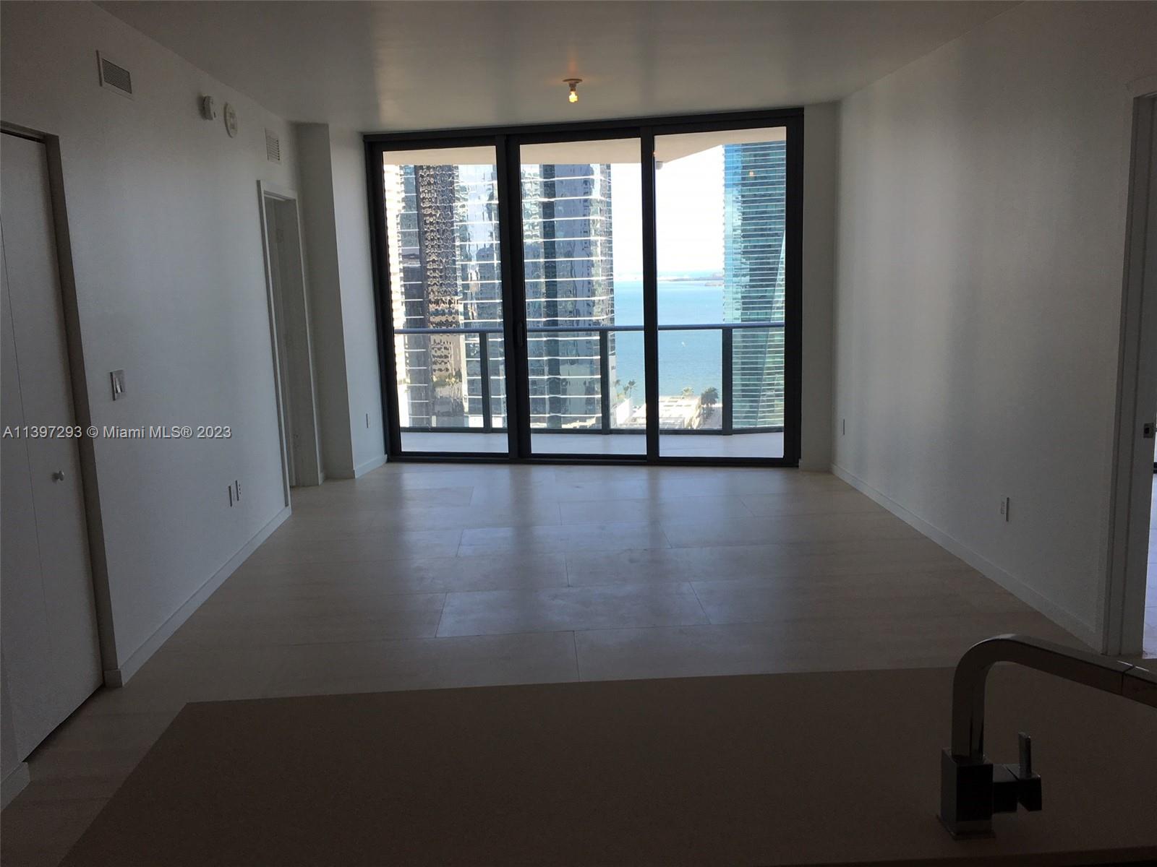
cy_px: 434
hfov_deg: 61.7
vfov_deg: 48.2
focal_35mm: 29
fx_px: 969
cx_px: 578
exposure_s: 1/195
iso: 25
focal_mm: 4.15
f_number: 2.2
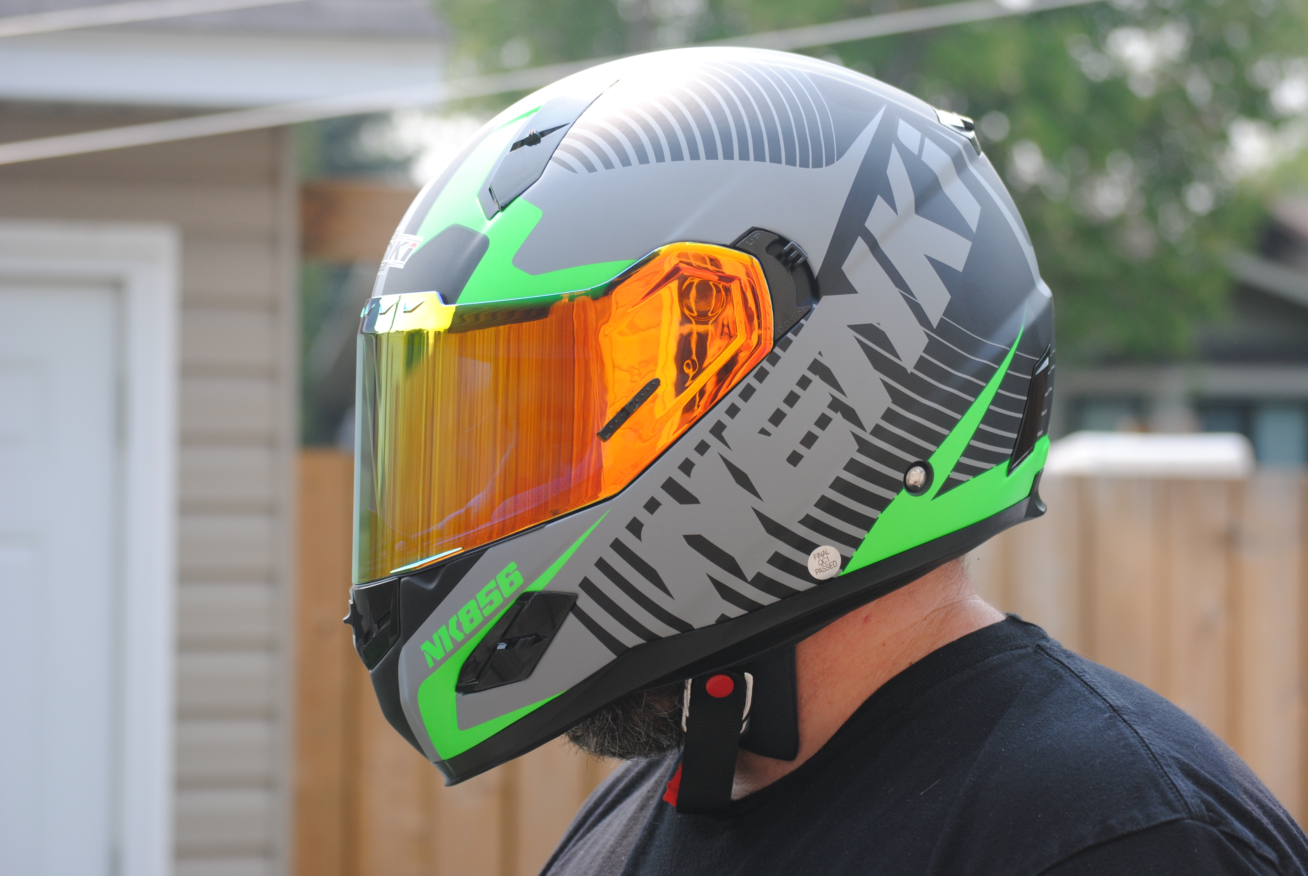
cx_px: 654
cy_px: 438
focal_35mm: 93
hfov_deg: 21.9
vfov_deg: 14.7
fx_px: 3383
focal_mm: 62
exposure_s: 1/400
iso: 200
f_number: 5
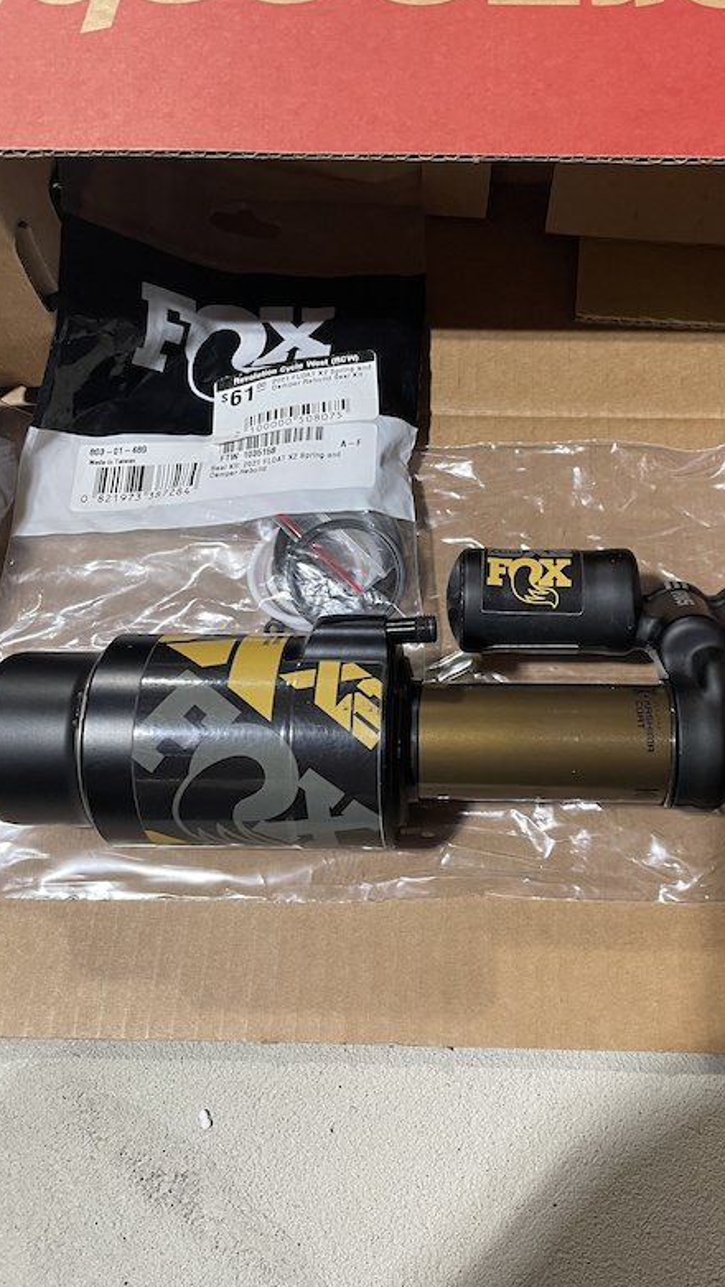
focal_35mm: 29
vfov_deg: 66.0
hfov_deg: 39.8
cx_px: 473
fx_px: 990
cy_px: 651
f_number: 1.6
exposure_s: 1/60
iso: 160
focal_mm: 4.2
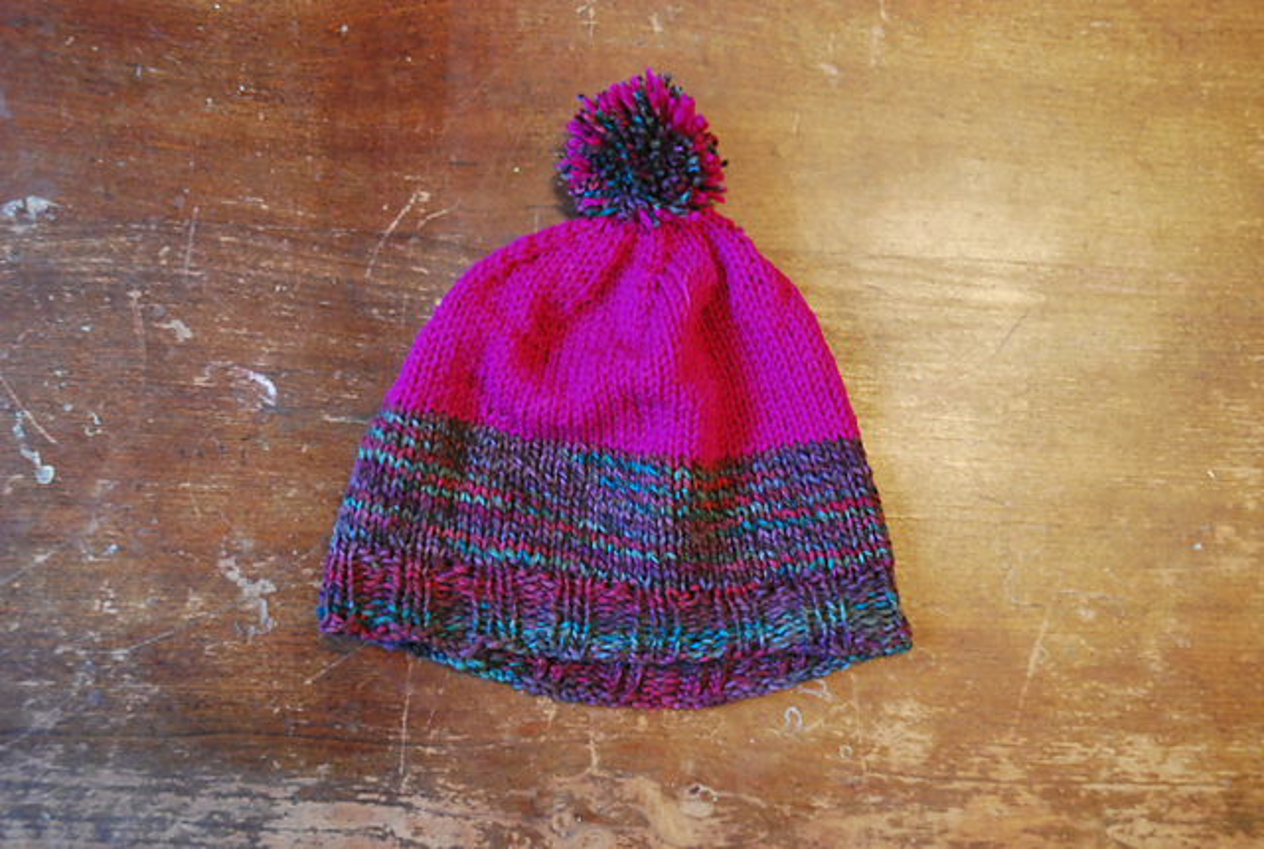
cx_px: 632
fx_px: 1636
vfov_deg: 29.1
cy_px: 424
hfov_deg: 42.2
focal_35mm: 46
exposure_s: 1/8
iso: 1600
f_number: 4
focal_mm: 31
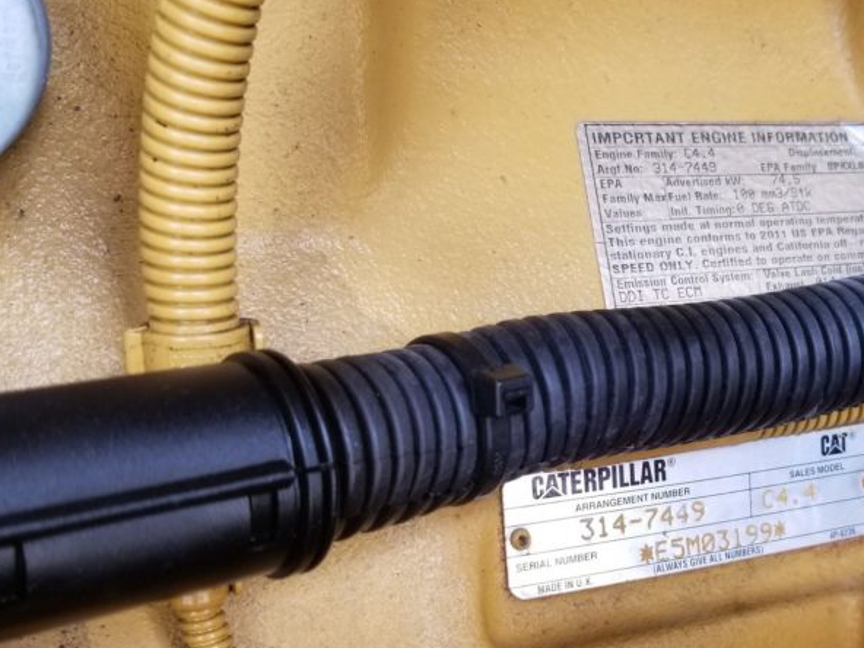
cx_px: 660
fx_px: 1123
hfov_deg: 40.7
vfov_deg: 32.0
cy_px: 425
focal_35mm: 45
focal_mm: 4.25
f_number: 1.7
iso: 50
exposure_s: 1/105
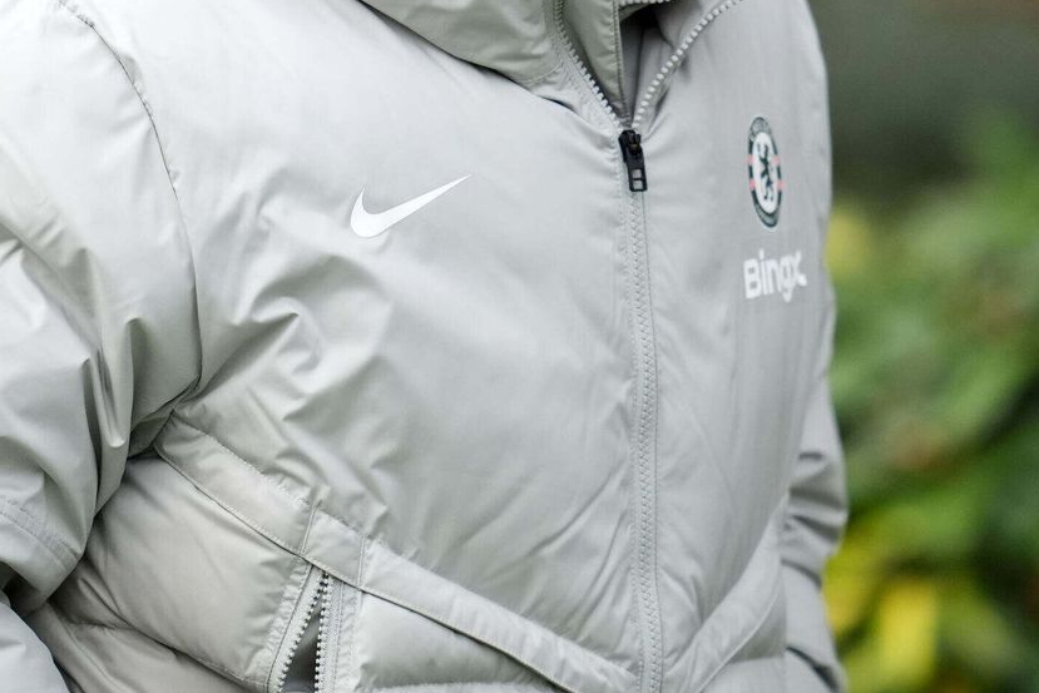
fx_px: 28518
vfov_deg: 1.4
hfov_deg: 2.1
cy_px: -13
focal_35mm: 988
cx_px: 459
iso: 1250
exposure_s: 1/2500
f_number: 2.8
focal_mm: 400
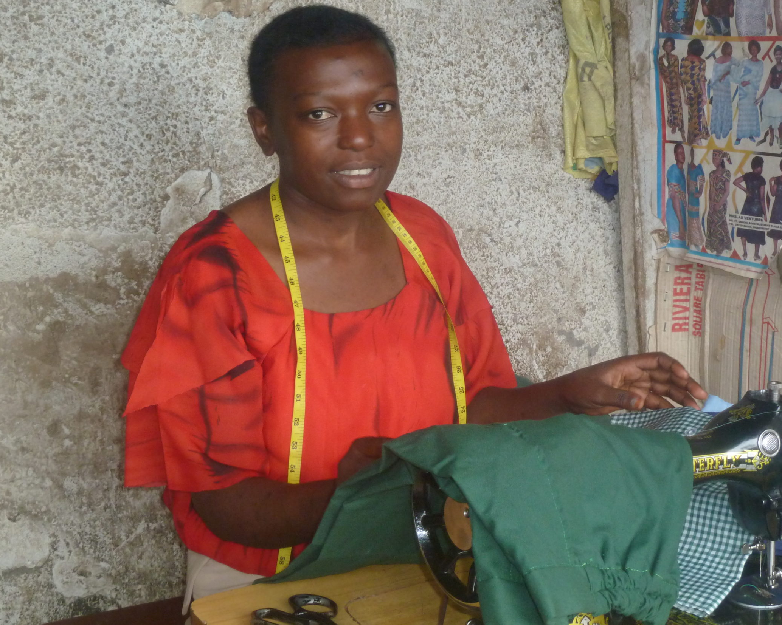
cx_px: 465
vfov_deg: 26.2
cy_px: 286
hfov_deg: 32.4
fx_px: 1342
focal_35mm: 58
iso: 250
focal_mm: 7.9
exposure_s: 1/60
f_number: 3.8
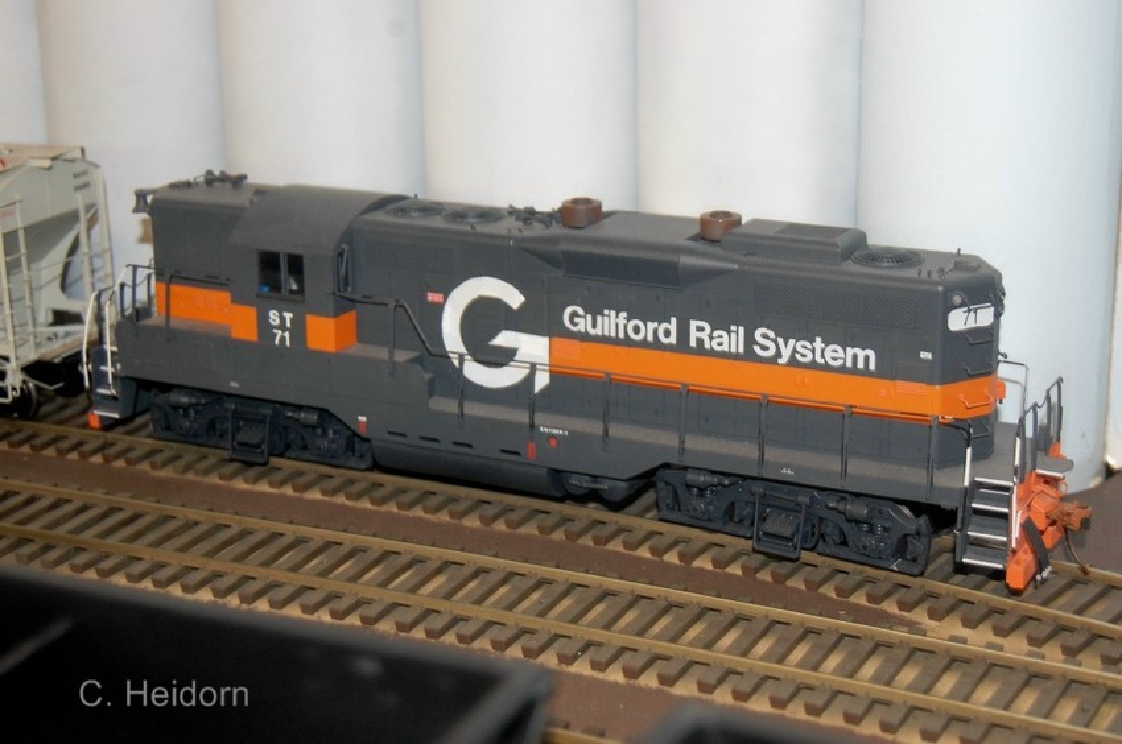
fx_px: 1961
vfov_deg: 21.5
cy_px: 372
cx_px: 561
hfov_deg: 31.9
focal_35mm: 63
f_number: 5.3
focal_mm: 42
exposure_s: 1/60
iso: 400
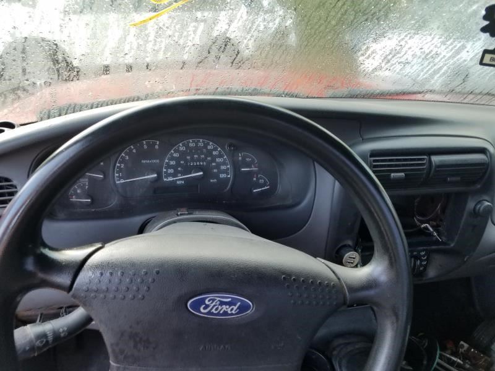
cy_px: 186
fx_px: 372
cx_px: 248
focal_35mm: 26
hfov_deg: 67.3
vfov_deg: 53.1
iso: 80
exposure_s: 1/120
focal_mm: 4.2
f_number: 1.7
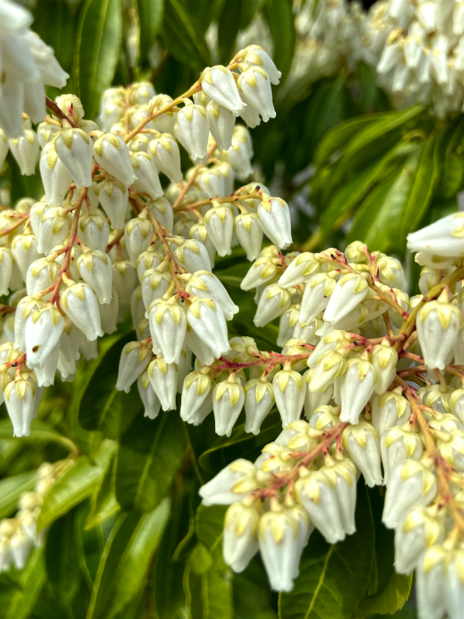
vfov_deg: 58.1
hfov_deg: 45.3
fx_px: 554
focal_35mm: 31
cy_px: 266
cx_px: 195
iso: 32
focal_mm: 4.2
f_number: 1.8
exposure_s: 1/1931
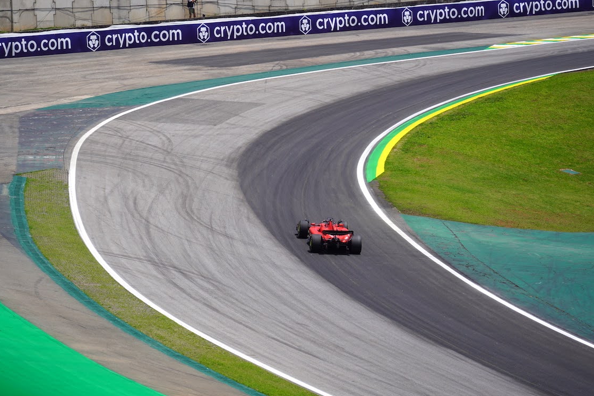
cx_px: 289
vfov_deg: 6.2
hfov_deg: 9.3
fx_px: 3646
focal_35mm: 221
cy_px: 185
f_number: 5.6
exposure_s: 1/800
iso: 100
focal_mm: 206
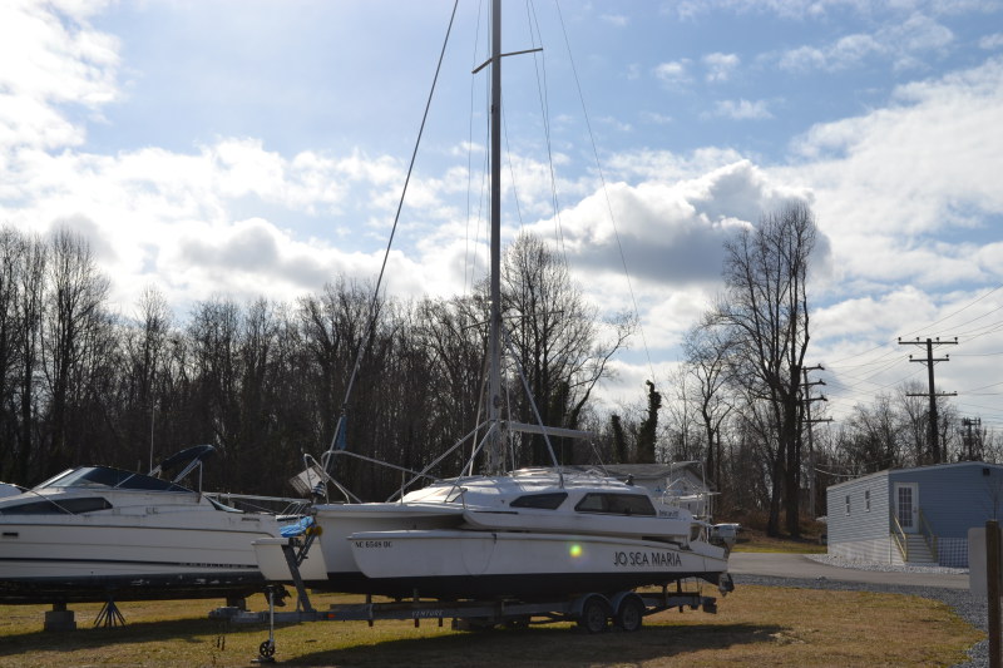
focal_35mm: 51
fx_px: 1421
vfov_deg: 26.5
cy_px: 334
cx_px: 502
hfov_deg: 38.9
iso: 100
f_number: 11
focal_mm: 34
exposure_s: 1/500
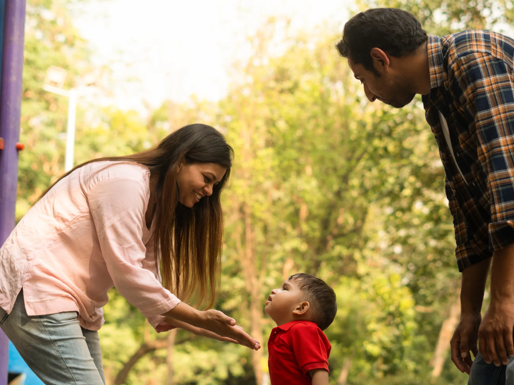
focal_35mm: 87
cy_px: 202
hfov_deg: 22.5
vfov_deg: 17.0
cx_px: 290
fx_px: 1292
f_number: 2.5
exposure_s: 1/500
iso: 100
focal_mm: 50
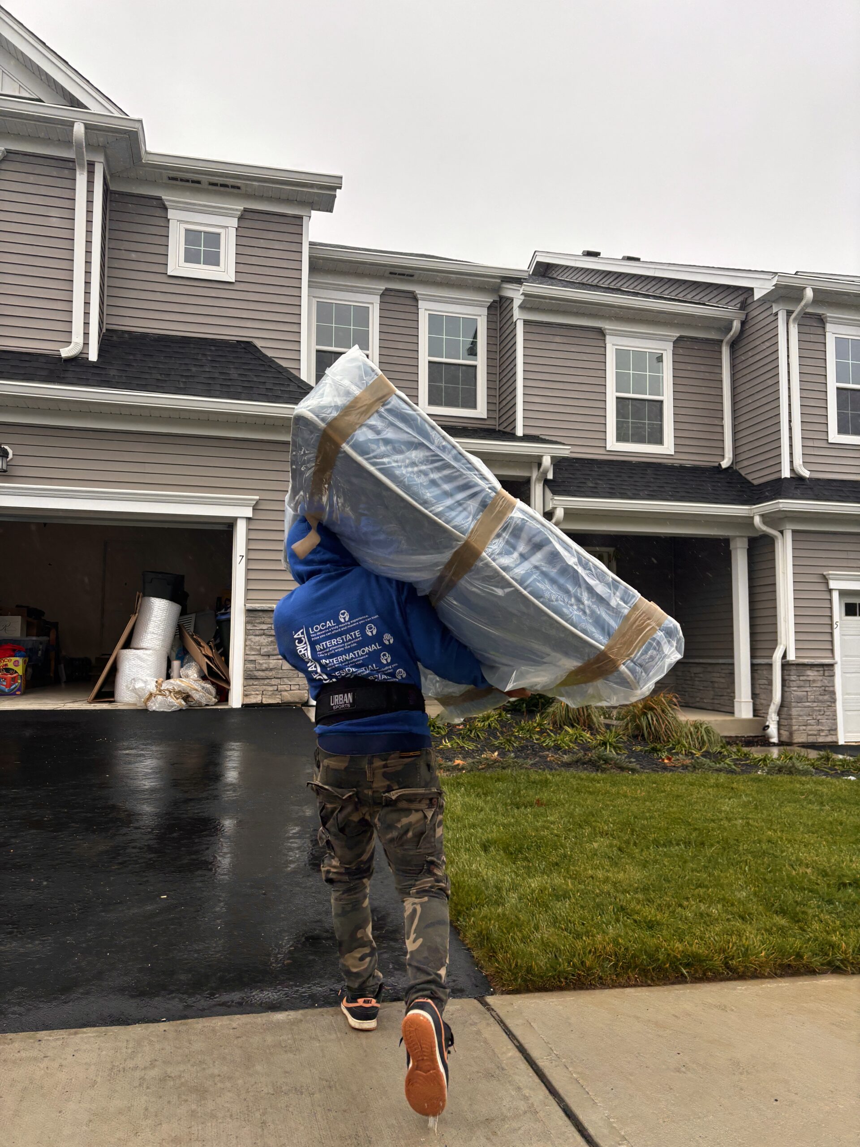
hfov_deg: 53.1
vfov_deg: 67.3
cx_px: 430
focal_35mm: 26
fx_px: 861
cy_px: 574
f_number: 1.6
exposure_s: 1/174
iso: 50
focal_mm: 5.96
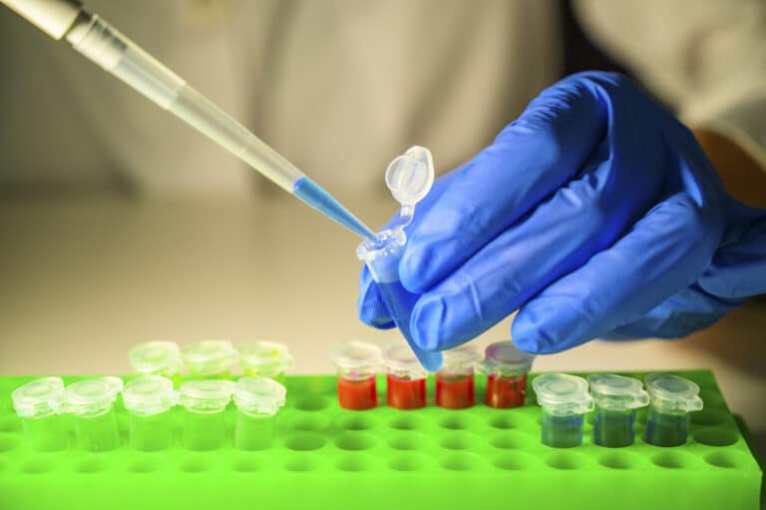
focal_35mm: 70
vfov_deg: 19.4
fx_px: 1488
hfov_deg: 28.9
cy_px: 255
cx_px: 383
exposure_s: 1/60
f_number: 4
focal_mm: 70
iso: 500
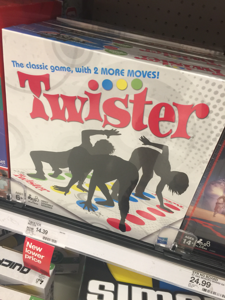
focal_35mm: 29
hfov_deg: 48.2
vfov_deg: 61.7
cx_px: 112
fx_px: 251
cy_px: 150
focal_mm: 4.15
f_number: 2.2
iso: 50
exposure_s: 1/15
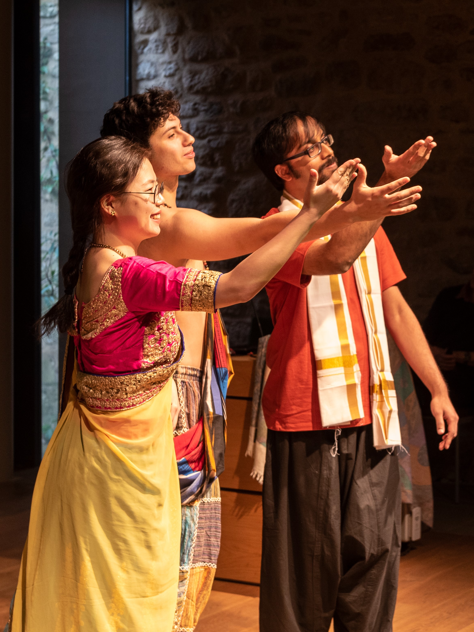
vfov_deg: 36.8
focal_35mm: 52
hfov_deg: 28.0
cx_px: 237
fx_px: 949
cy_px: 336
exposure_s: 1/50
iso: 800
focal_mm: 48
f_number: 5
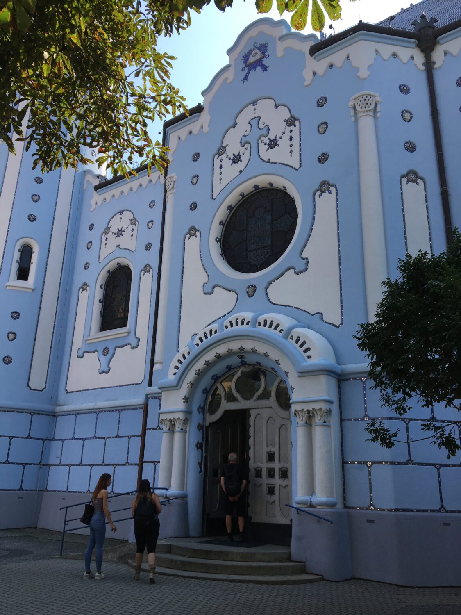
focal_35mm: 29
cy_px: 308
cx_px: 230
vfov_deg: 61.7
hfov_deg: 48.2
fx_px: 515
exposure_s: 1/1148
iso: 25
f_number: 2.2
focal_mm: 4.15
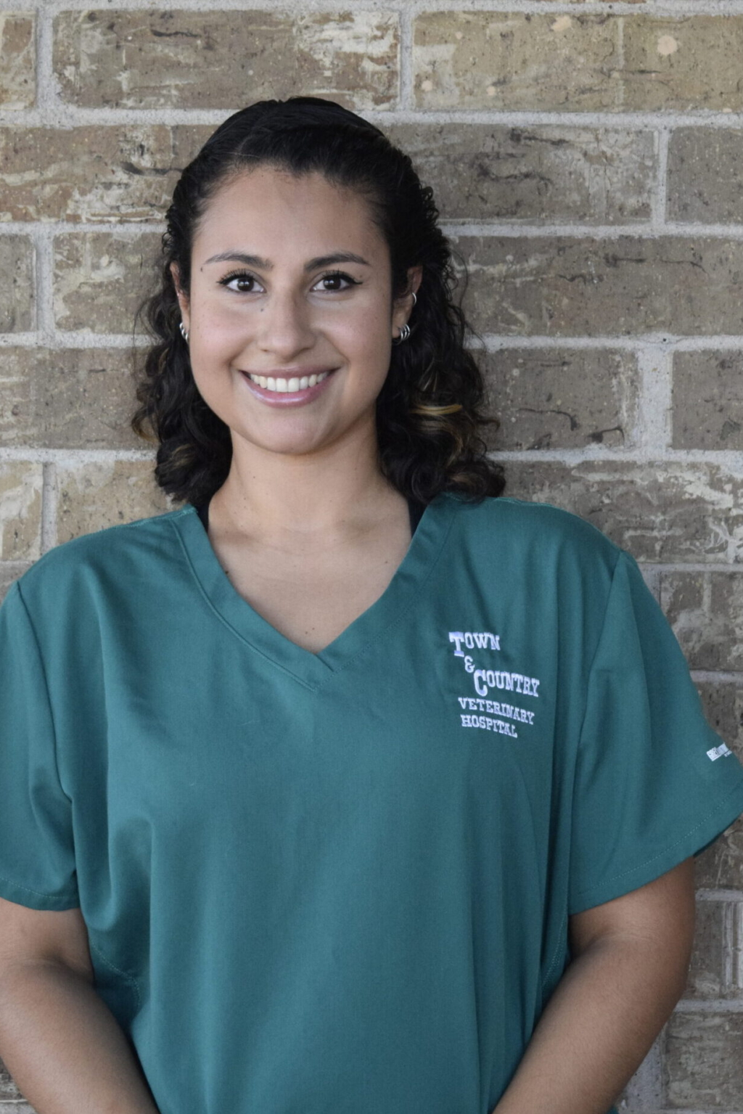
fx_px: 2553
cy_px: 557
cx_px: 372
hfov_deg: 16.6
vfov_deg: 24.6
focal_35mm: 82
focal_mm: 55
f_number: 5.6
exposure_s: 1/500
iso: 2500
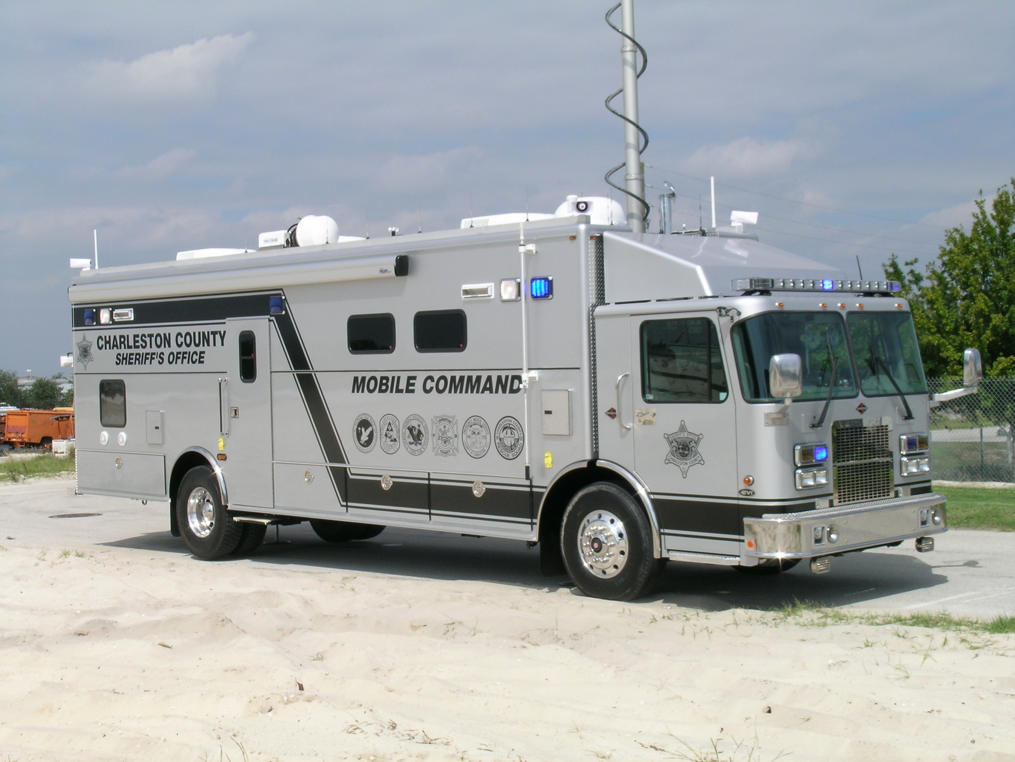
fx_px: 1554
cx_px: 508
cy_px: 381
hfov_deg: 36.2
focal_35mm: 53
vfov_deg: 27.5
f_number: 7.9
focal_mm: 11.1
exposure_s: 1/309
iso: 50
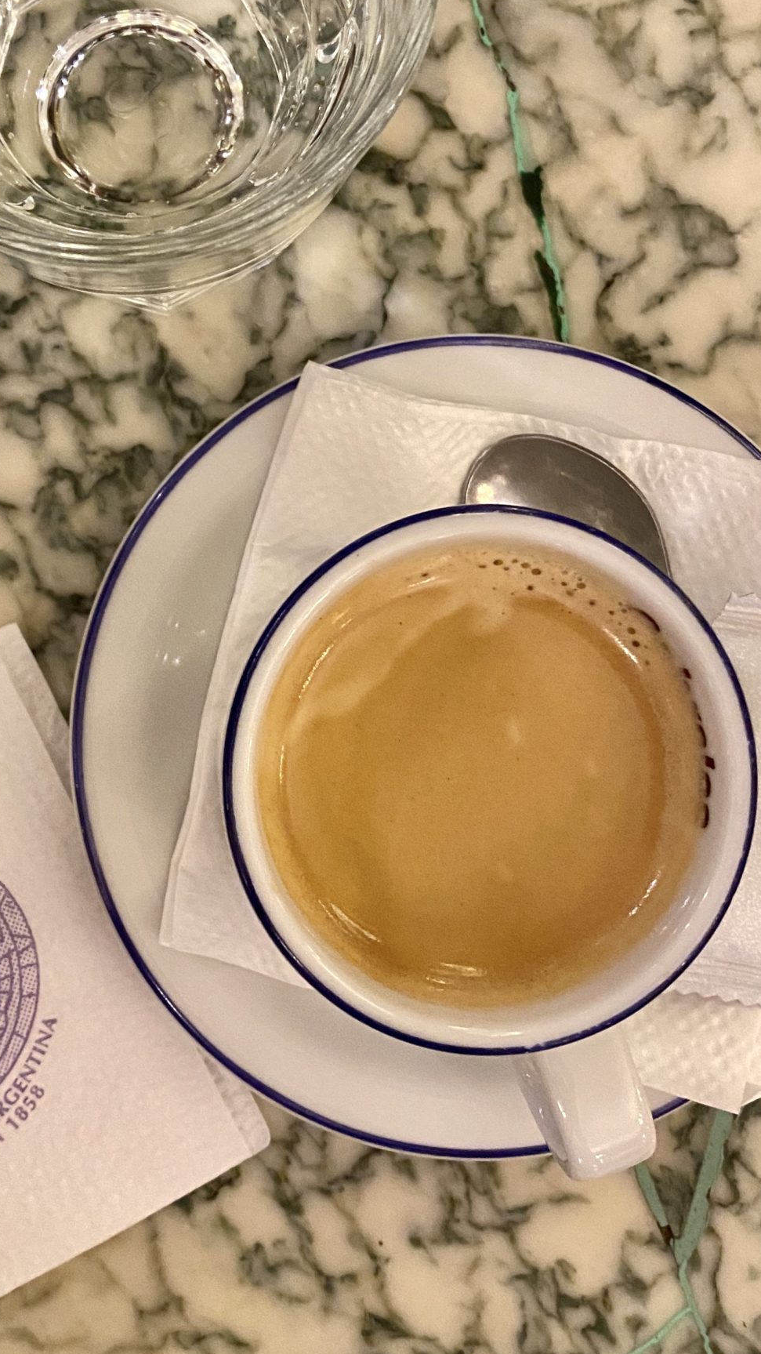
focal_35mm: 42
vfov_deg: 48.2
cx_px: 264
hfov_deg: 28.2
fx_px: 1507
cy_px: 568
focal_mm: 4.25
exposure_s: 1/33
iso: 400
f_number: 1.8
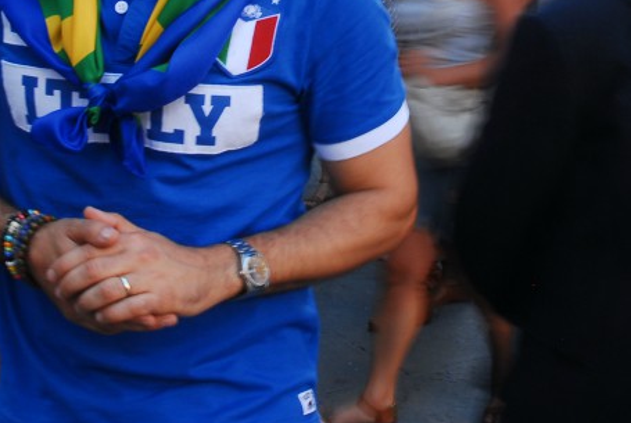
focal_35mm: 87
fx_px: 1527
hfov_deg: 23.3
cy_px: -15
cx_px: 276
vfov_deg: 15.4
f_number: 18
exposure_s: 1/6
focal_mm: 22
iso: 200
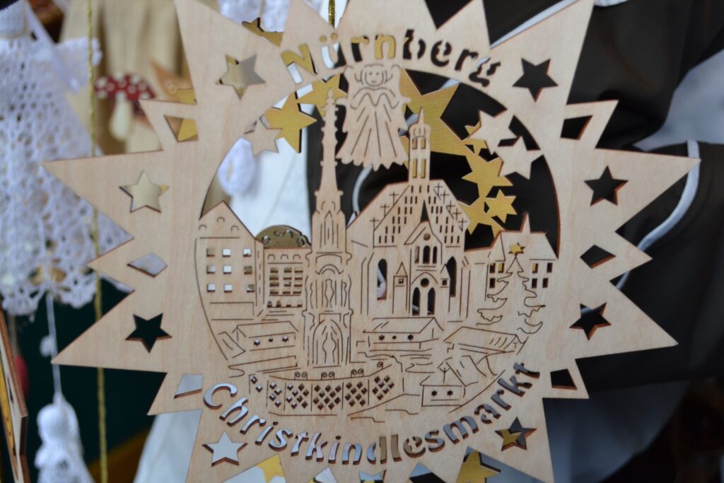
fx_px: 905
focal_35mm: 45
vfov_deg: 29.9
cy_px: 242
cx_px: 362
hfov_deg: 43.6
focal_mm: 30
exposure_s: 1/125
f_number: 5.6
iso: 280
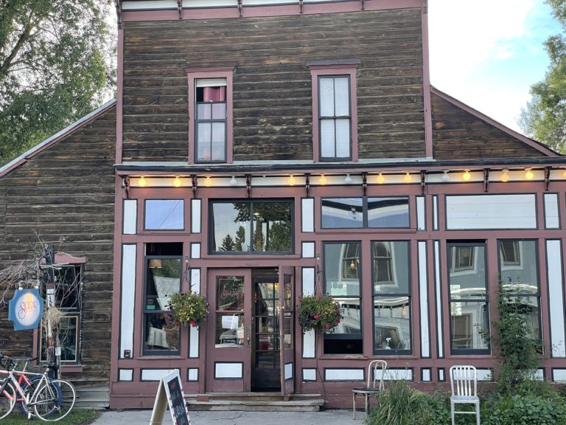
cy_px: 212
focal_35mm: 52
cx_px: 283
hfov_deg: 36.8
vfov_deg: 28.0
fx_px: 850
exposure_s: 1/137
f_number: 2
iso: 25
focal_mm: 6
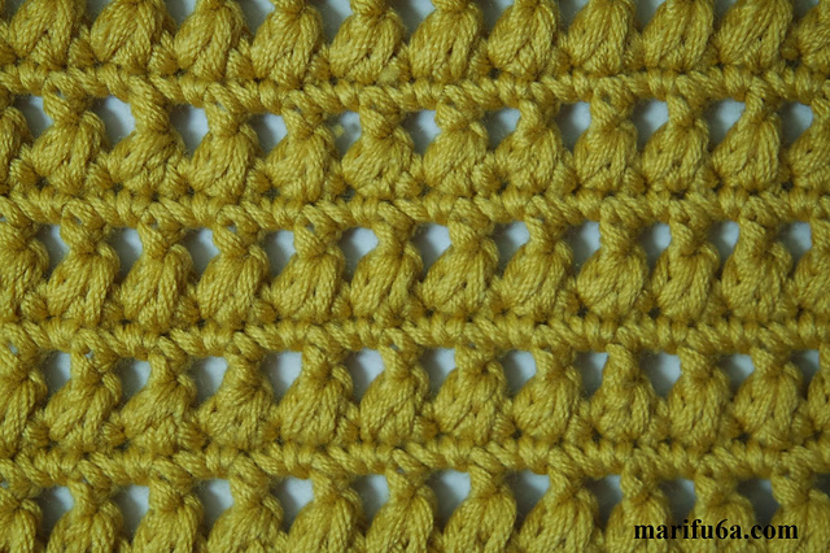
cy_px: 276
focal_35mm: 77
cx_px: 415
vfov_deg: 17.7
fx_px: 1774
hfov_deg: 26.3
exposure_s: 1/80
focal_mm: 50
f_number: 5.6
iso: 400
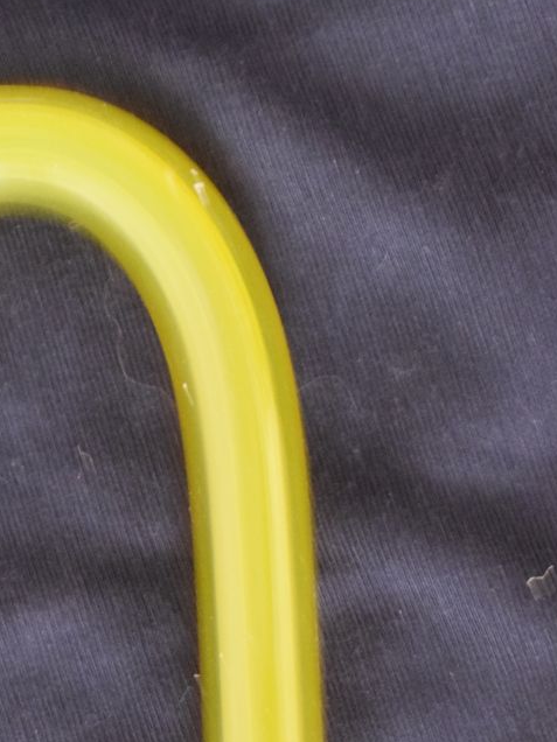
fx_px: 4015
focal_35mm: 187
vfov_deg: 10.5
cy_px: 566
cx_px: -4
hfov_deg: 7.9
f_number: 5.6
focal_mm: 55
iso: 3200
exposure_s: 1/15
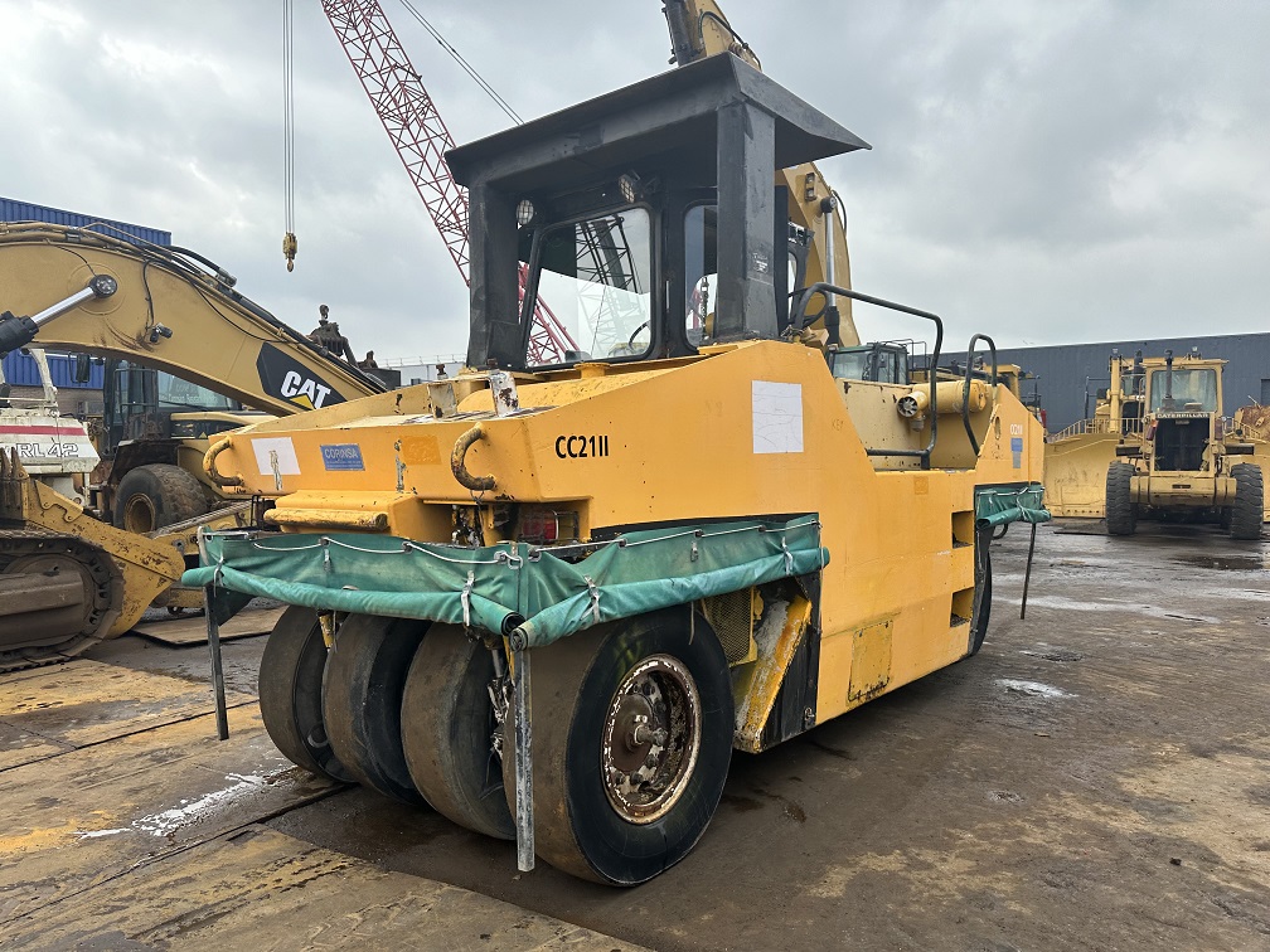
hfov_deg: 71.6
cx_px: 635
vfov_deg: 56.8
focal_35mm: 24
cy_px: 476
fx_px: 881
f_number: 1.78
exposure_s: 1/1751
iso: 80
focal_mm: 6.86
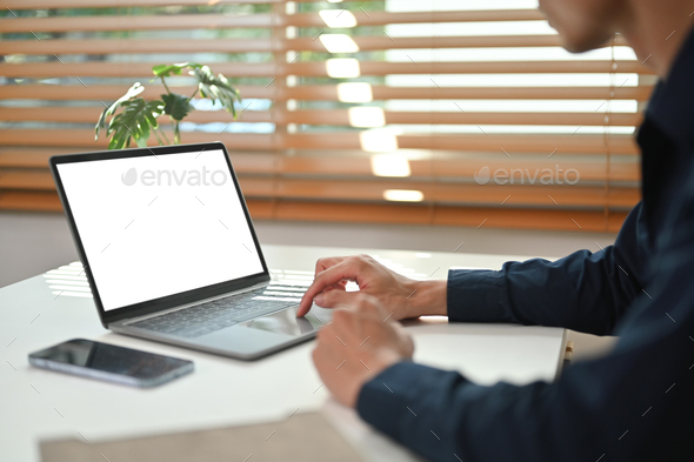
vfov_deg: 27.0
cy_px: 231
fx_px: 964
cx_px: 347
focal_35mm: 50
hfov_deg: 39.6
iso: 400
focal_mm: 50
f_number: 2
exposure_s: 1/640
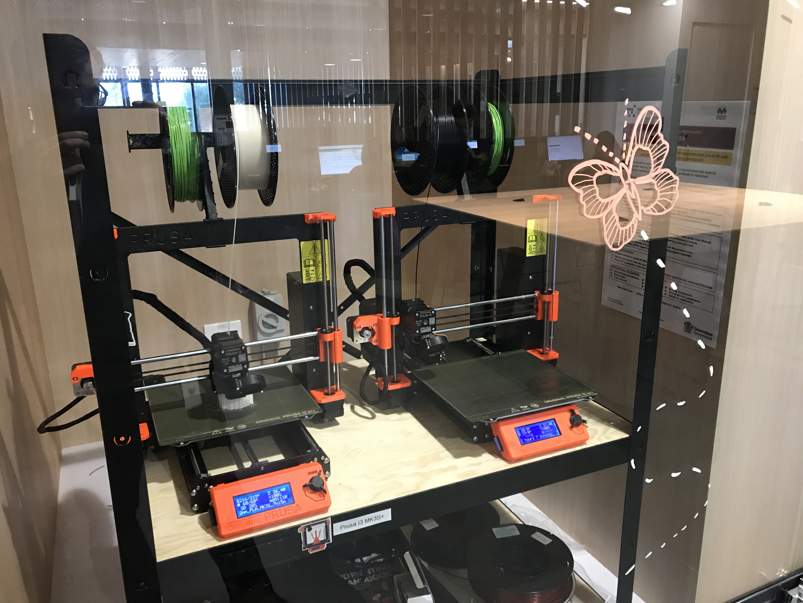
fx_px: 650
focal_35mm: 28
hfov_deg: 63.4
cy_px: 302
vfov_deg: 49.7
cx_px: 402
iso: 100
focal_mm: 3.99
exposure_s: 1/14
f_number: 1.8
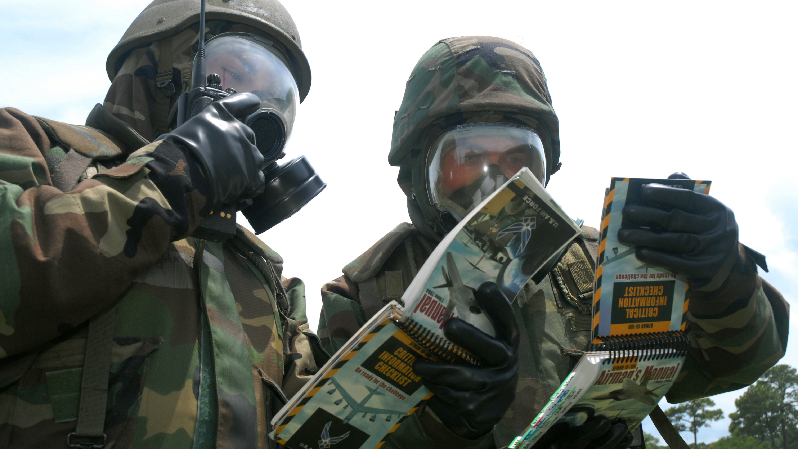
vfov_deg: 24.2
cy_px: 218
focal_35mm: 50
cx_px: 398
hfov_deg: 41.7
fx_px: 1048
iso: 400
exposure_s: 1/400
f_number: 9
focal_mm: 31
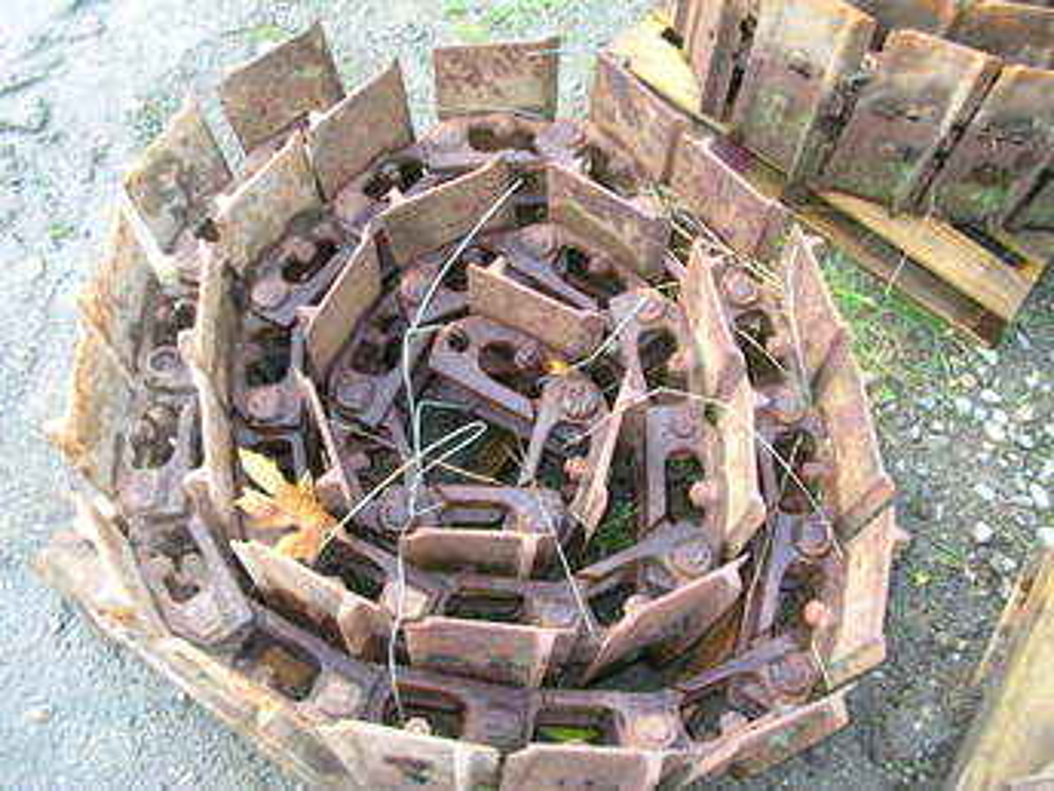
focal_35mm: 37
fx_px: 1127
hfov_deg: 50.1
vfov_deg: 38.7
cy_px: 396
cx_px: 527
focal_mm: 5.6
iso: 100
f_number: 2.7
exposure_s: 1/30
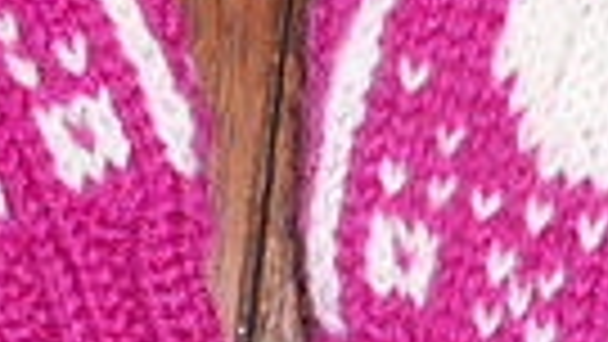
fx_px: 2274
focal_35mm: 141
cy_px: 56
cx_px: 194
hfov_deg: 15.2
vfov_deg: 8.6
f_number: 3.1
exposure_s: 1/60
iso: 80
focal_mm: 6.3
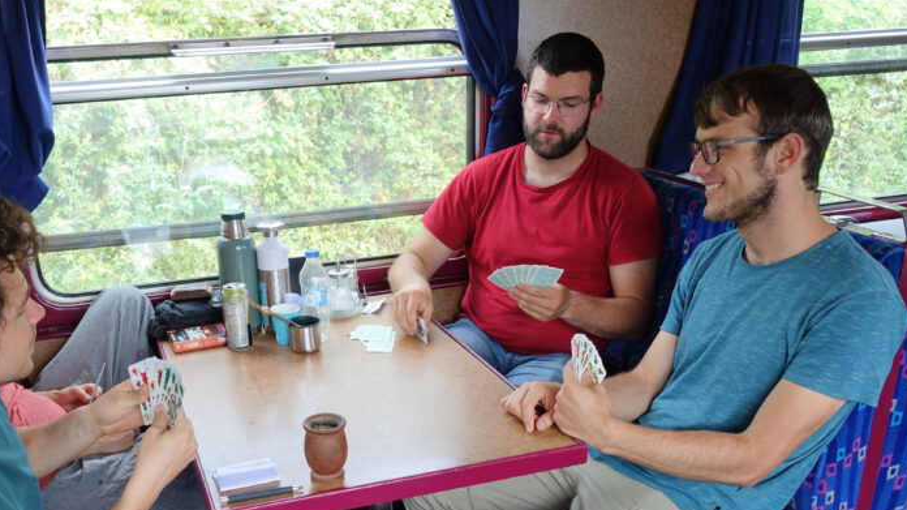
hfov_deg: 53.5
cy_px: 380
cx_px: 351
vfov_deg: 31.4
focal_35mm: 37
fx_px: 890
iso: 125
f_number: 2.8
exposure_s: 1/60
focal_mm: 8.8
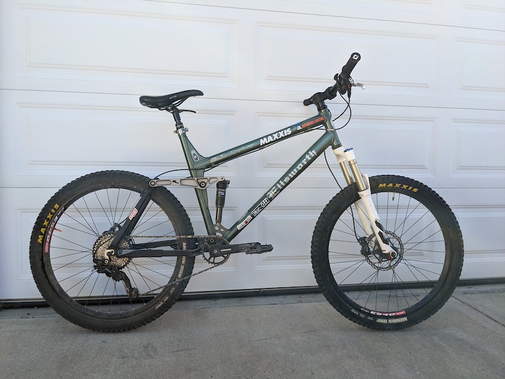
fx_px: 394
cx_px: 252
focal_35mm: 27
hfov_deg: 65.3
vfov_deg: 51.4
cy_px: 190
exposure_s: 1/469
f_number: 1.73
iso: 73
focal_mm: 4.38
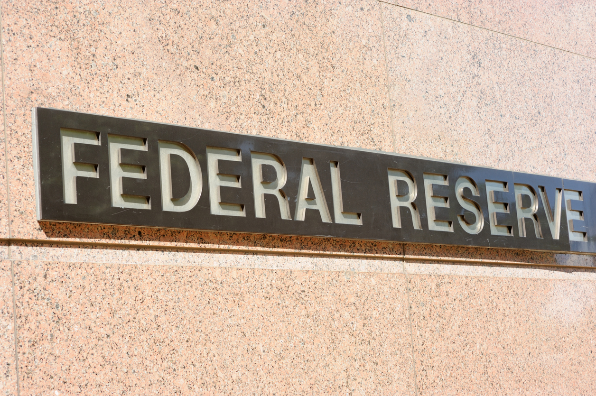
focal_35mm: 85
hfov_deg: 23.9
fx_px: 1406
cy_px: 198
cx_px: 298
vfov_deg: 16.0
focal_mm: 85
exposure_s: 1/125
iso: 200
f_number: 8
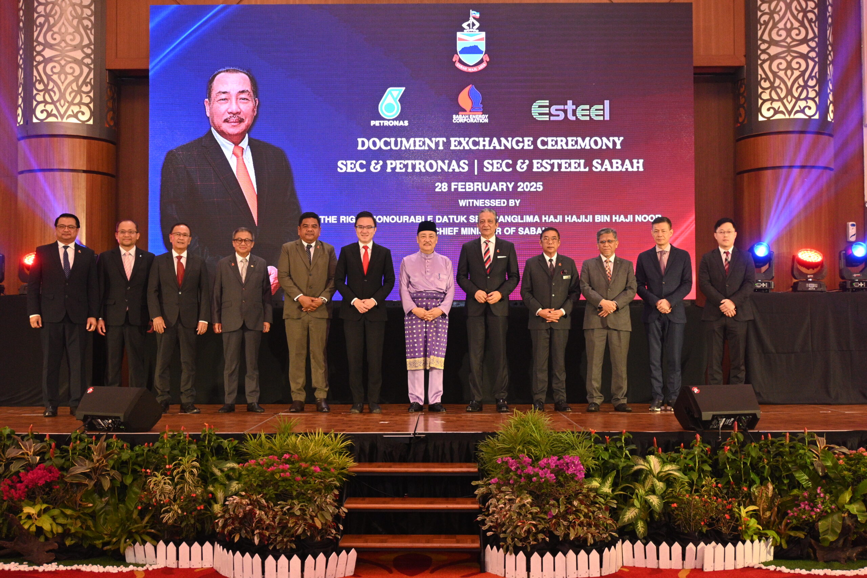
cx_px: 434
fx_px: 1102
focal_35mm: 46
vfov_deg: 29.4
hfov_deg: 43.0
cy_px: 289
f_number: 4.8
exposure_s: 1/60
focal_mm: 30.5
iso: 2000
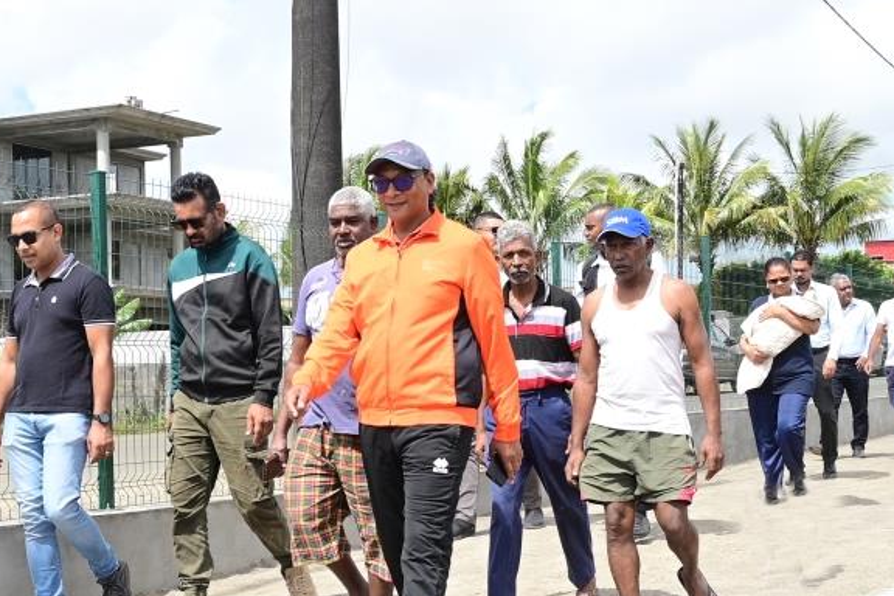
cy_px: 369
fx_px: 1589
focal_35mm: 64
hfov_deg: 31.4
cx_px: 372
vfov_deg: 21.2
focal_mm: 24
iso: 320
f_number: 9
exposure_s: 1/500
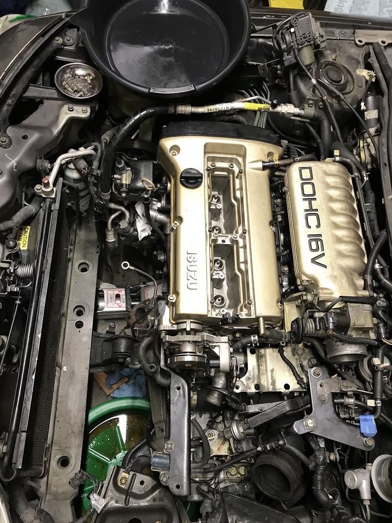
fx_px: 423
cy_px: 262
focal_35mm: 28
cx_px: 196
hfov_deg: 49.7
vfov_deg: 63.4
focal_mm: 3.99
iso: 40
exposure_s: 1/20
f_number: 1.8
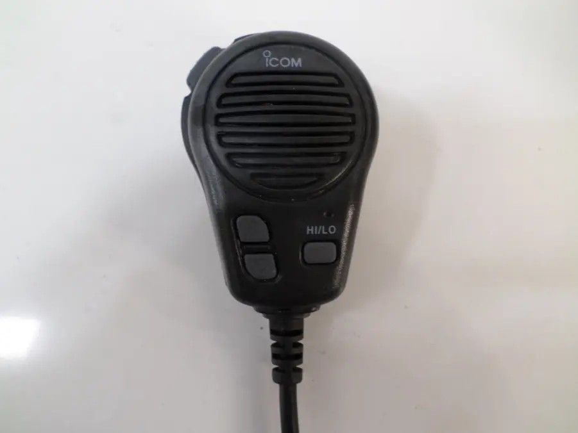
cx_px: 289
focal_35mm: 25
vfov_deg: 54.9
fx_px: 417
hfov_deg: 69.4
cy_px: 216
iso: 100
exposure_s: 1/30
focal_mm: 4.5
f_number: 2.5
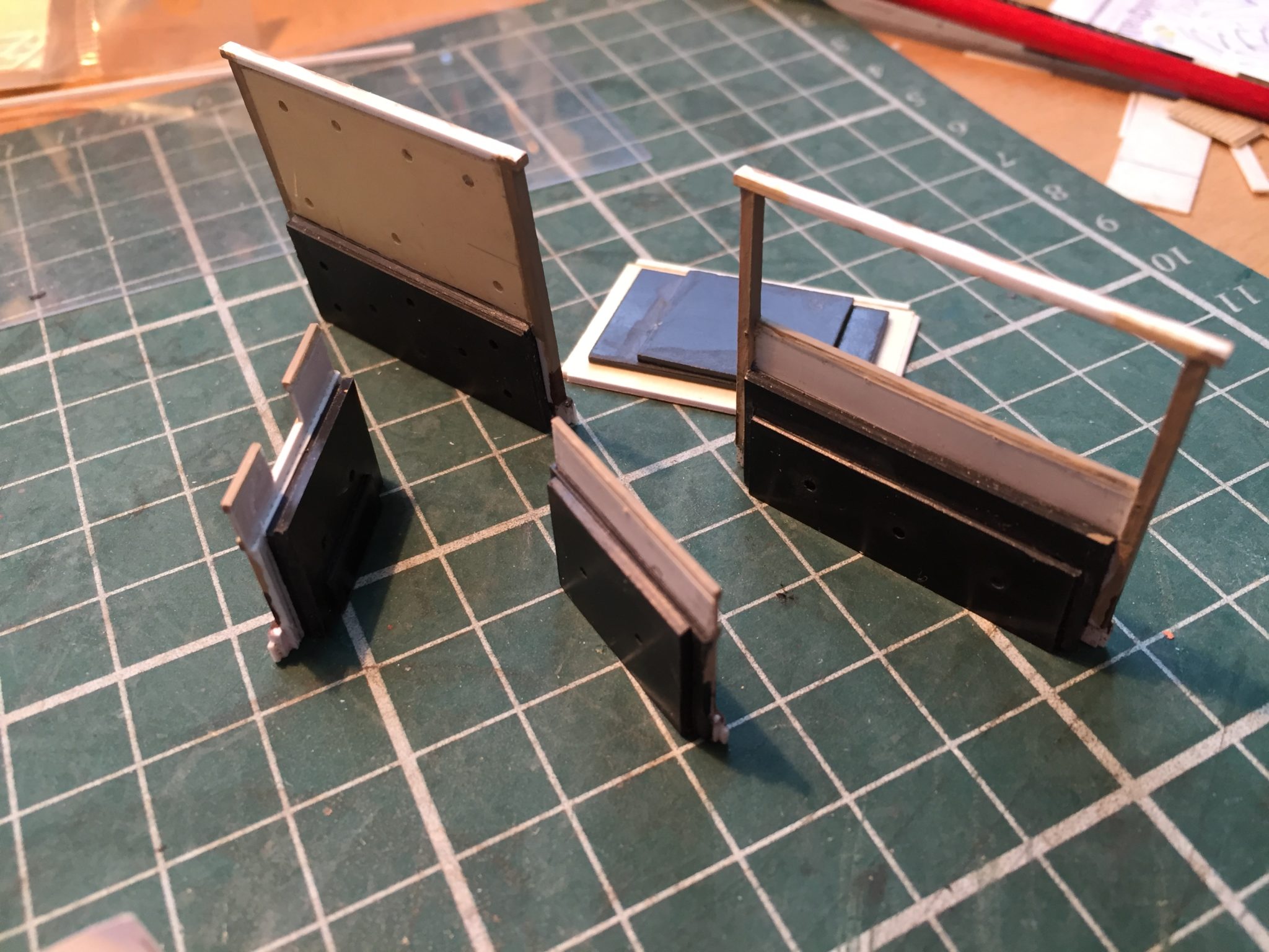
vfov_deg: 48.2
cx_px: 634
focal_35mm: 29
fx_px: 1063
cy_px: 476
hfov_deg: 61.7
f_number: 2.2
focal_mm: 4.15
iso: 50
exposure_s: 1/33
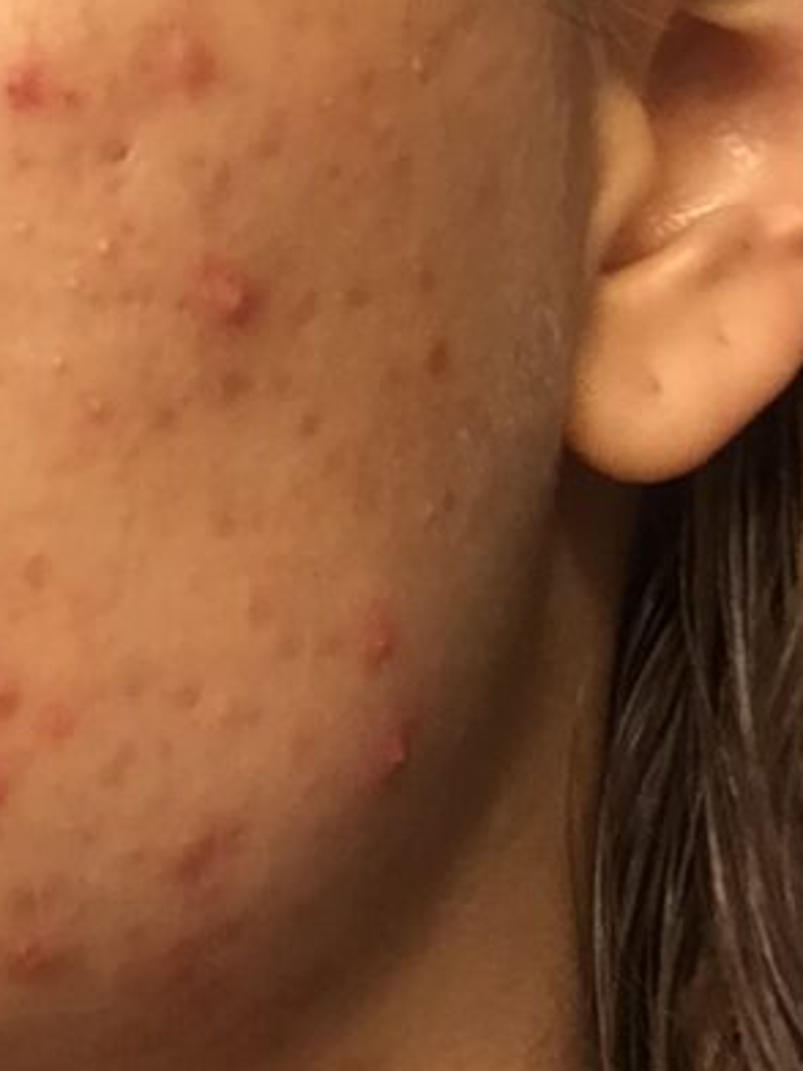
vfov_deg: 23.8
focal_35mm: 81
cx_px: -167
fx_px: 2505
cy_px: 249
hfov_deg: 17.4
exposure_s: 1/30
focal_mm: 2.65
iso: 64
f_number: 2.2
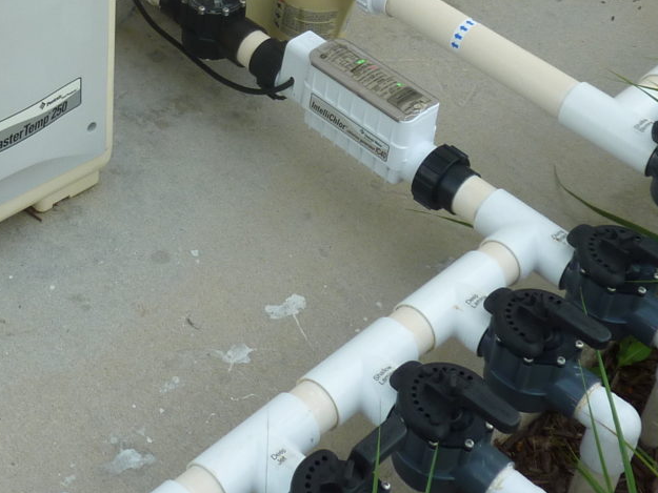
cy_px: -2
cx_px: 212
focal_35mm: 64
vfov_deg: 22.1
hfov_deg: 30.0
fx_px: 1217
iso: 80
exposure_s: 1/100
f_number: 4
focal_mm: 4.1
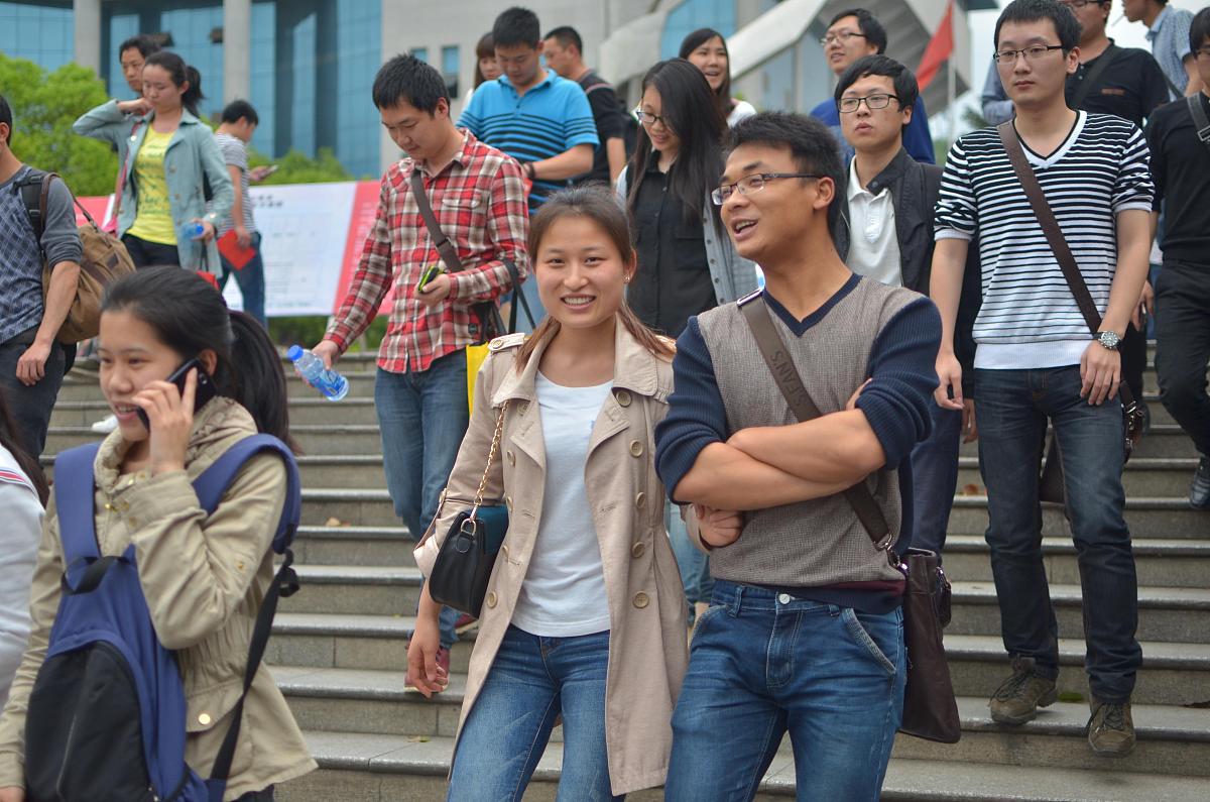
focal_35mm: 52
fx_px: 1761
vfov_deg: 25.6
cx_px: 605
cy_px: 401
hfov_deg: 37.9
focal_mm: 35
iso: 200
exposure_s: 1/1000
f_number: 2
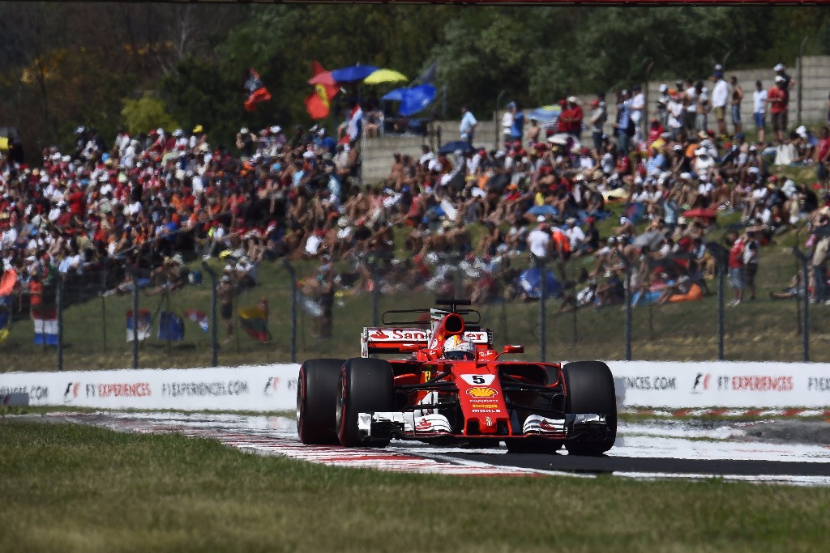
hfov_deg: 4.1
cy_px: 276
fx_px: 11529
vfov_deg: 2.8
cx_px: 415
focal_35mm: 500
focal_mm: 500
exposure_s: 1/1600
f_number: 13
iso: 500
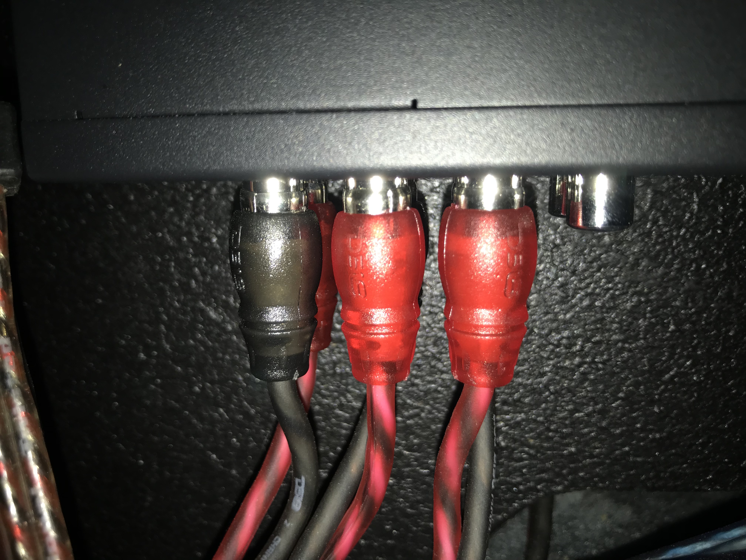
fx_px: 603
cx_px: 373
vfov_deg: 49.7
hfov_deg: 63.4
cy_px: 280
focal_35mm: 28
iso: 20
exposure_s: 1/197
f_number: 1.8
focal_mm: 3.99
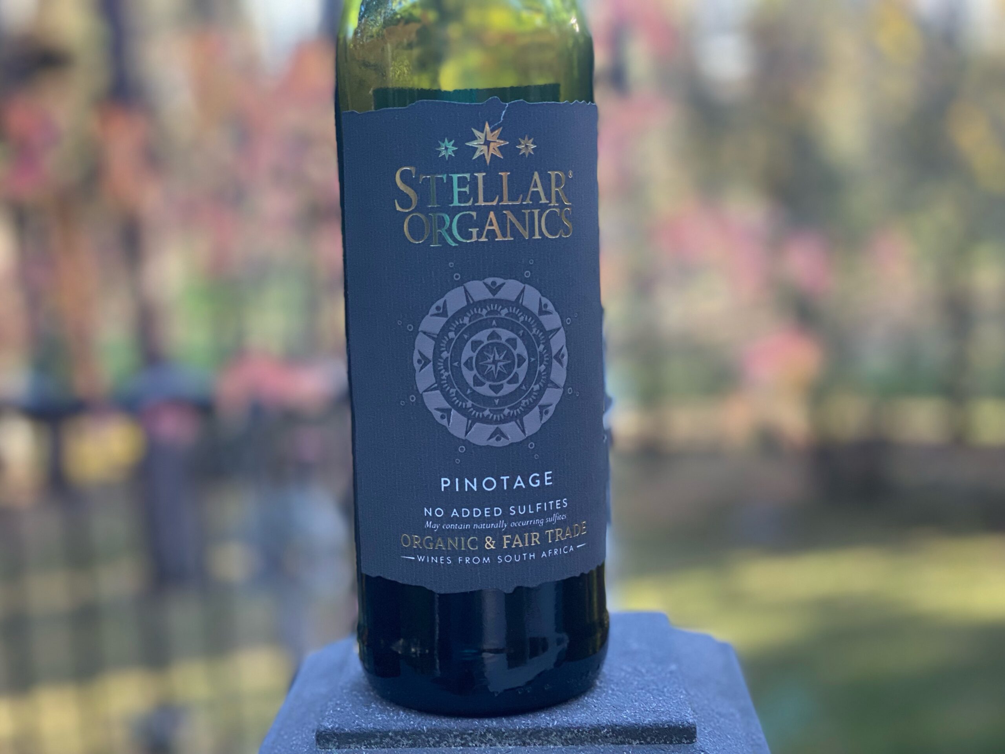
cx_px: 502
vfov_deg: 28.0
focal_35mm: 52
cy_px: 377
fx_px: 1510
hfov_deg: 36.8
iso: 125
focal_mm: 6
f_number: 2
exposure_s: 1/122
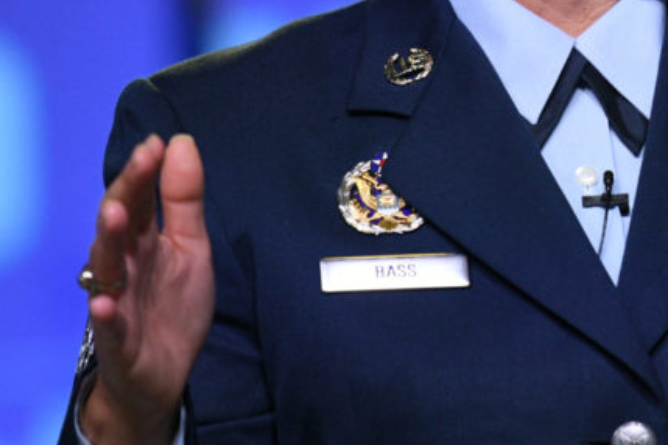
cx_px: 712
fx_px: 12988
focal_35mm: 700
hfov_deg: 2.9
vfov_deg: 2.0
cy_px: -61
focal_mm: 200
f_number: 2.8
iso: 2000
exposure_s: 1/500
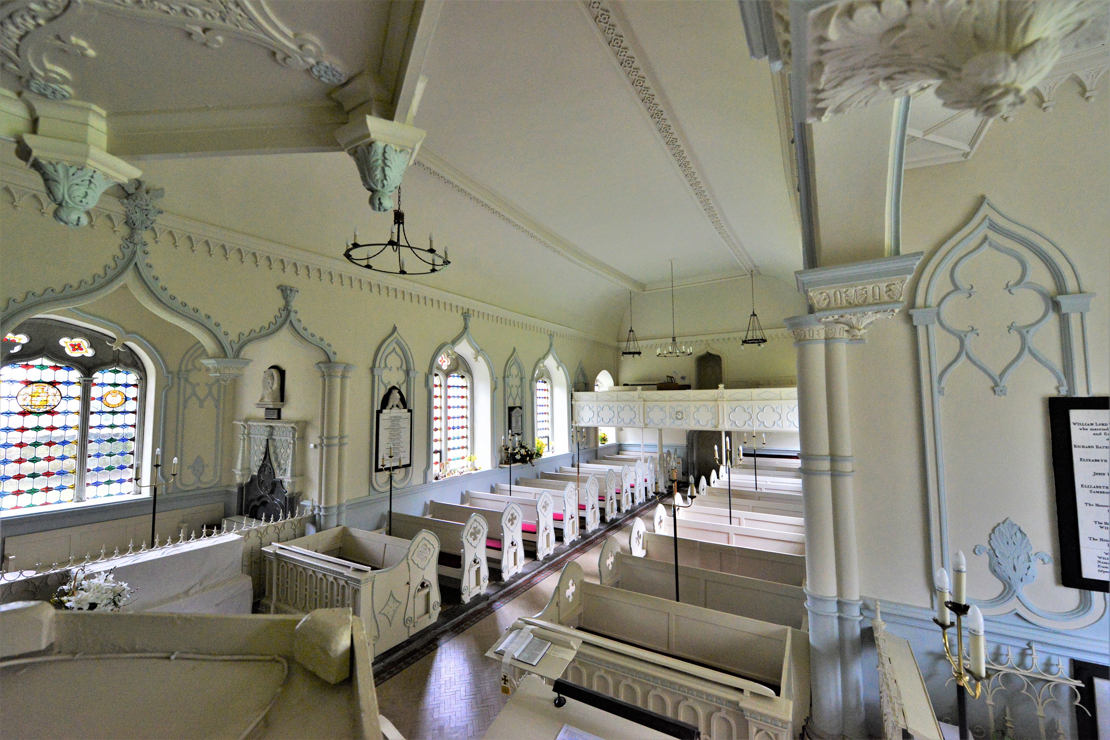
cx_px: 555
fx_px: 432
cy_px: 370
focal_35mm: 14
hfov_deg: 104.2
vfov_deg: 81.2
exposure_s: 1/80
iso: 4000
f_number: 5.6
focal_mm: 14
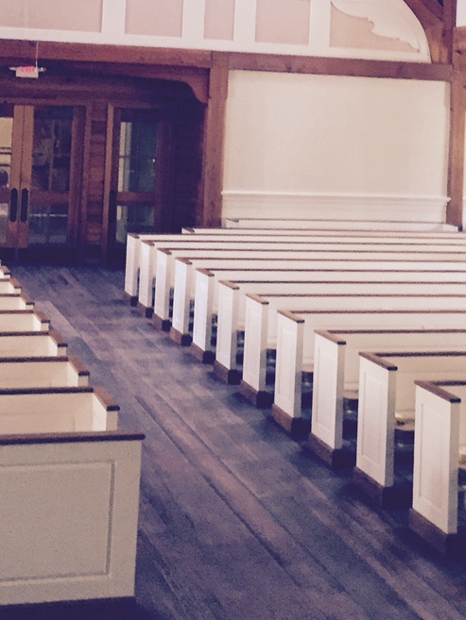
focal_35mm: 72
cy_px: 43
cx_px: 285
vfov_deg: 26.0
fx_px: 1292
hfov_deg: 20.4
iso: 250
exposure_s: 1/20
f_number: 2.2
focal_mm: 4.15
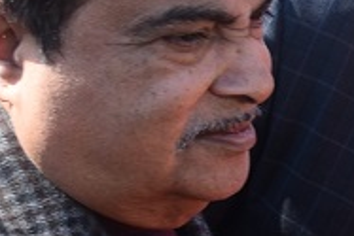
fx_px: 1515
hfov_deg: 12.1
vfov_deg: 8.9
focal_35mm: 154
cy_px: 120
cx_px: 666
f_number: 9
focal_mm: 24
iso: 250
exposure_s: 1/125
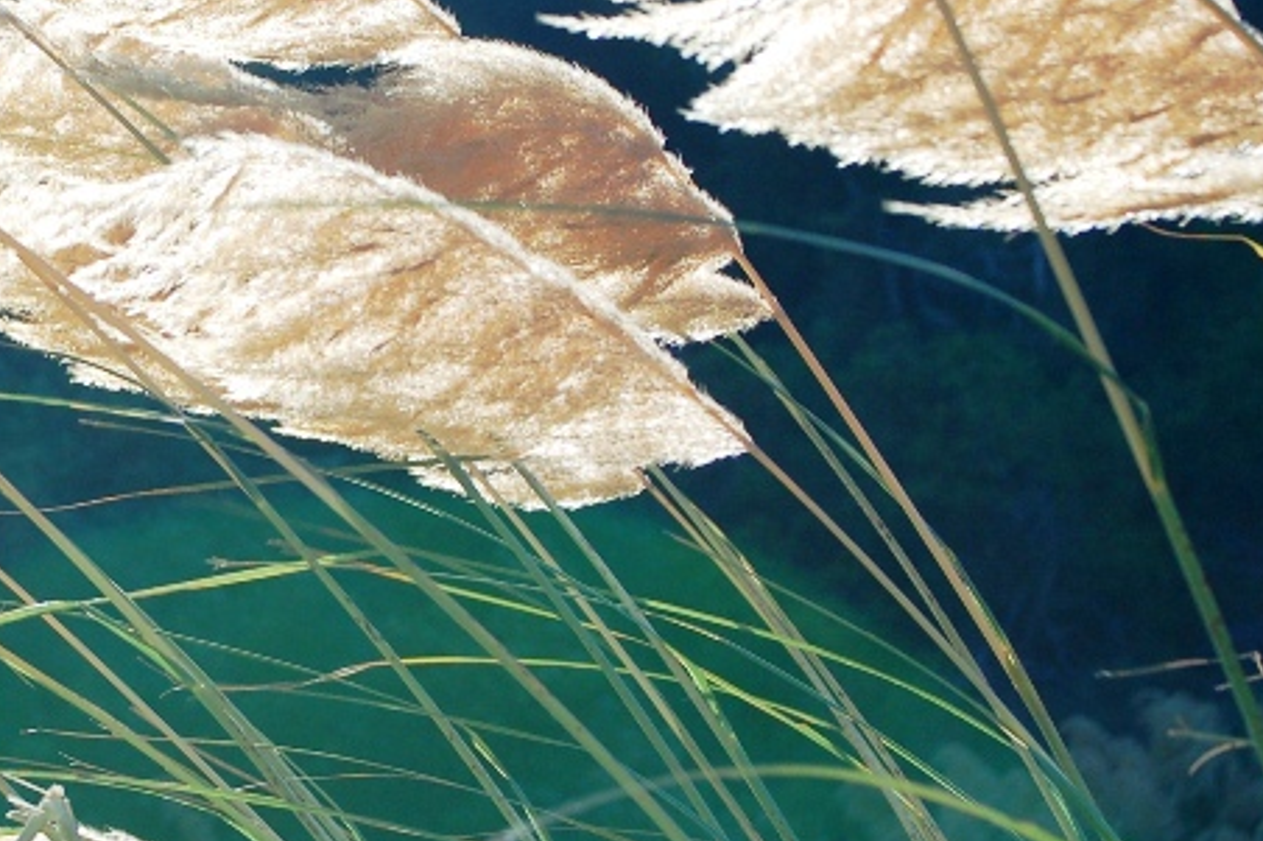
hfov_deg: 10.9
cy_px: 352
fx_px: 6563
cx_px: 91
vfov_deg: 7.3
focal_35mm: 187
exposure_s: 1/250
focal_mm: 55
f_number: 5.6
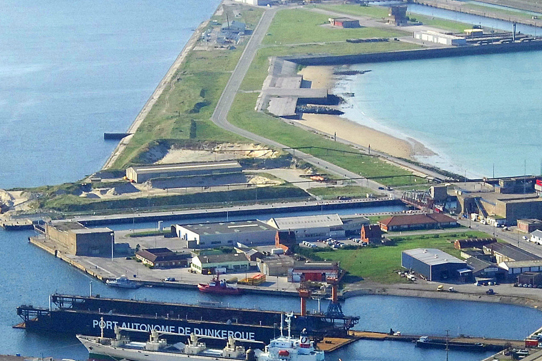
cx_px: 212
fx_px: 3808
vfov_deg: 5.4
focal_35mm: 253
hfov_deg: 8.1
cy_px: 467
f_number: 7.6
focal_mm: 50
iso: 400
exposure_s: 1/1000
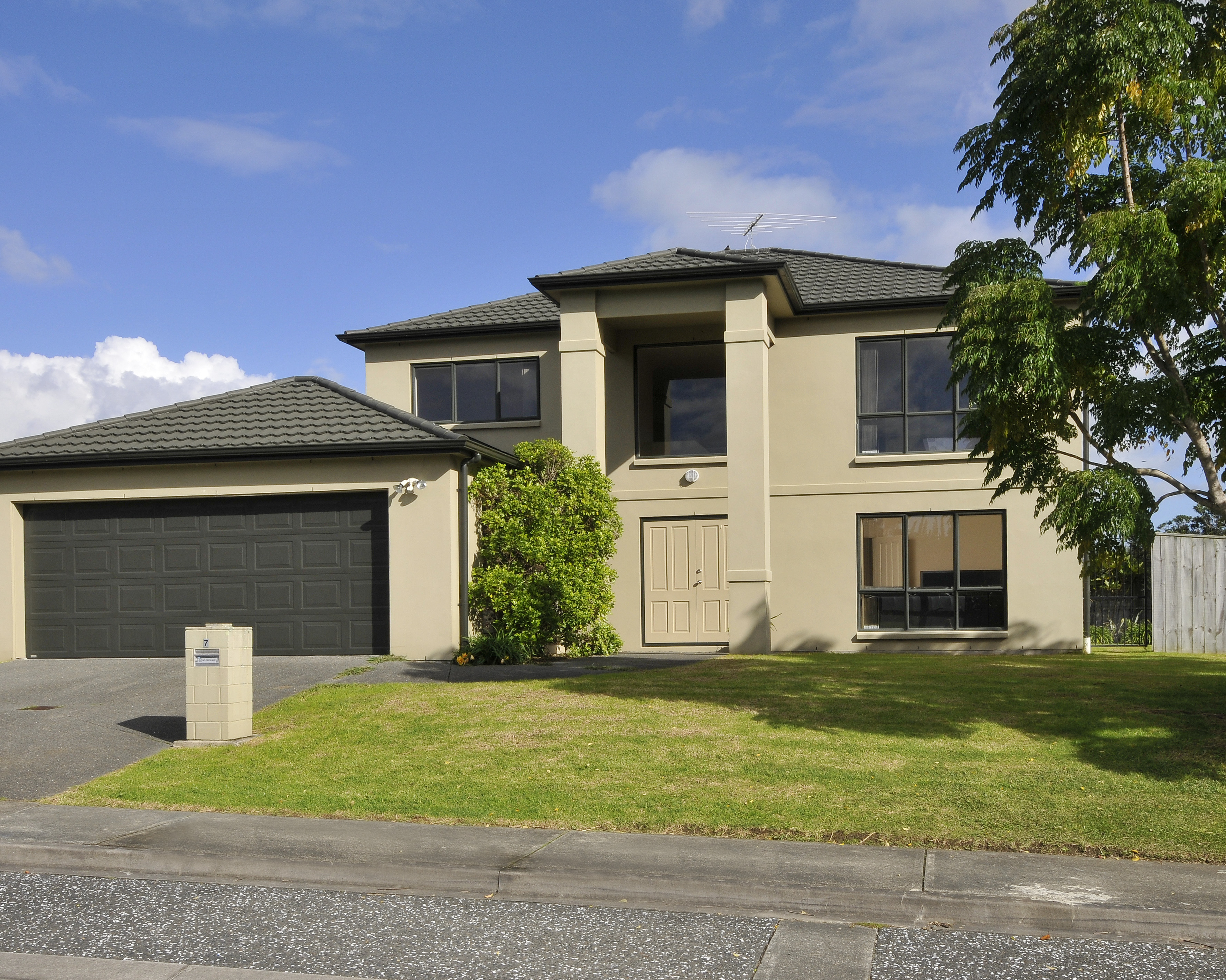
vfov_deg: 43.4
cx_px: 594
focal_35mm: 34
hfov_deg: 52.8
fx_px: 1234
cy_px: 489
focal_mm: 20
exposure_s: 1/160
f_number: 16
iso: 200
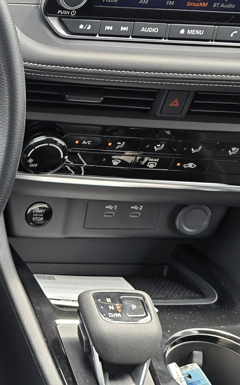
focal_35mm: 82
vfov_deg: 24.8
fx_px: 858
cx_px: -233
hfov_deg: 13.7
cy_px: 314
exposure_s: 1/180
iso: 50
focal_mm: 6.3
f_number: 1.7
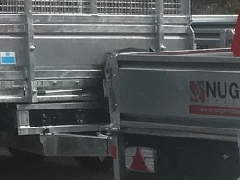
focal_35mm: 213
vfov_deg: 6.6
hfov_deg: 9.1
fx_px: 1477
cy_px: 438
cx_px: 331
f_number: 1.8
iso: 20
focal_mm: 3.99
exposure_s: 1/2179
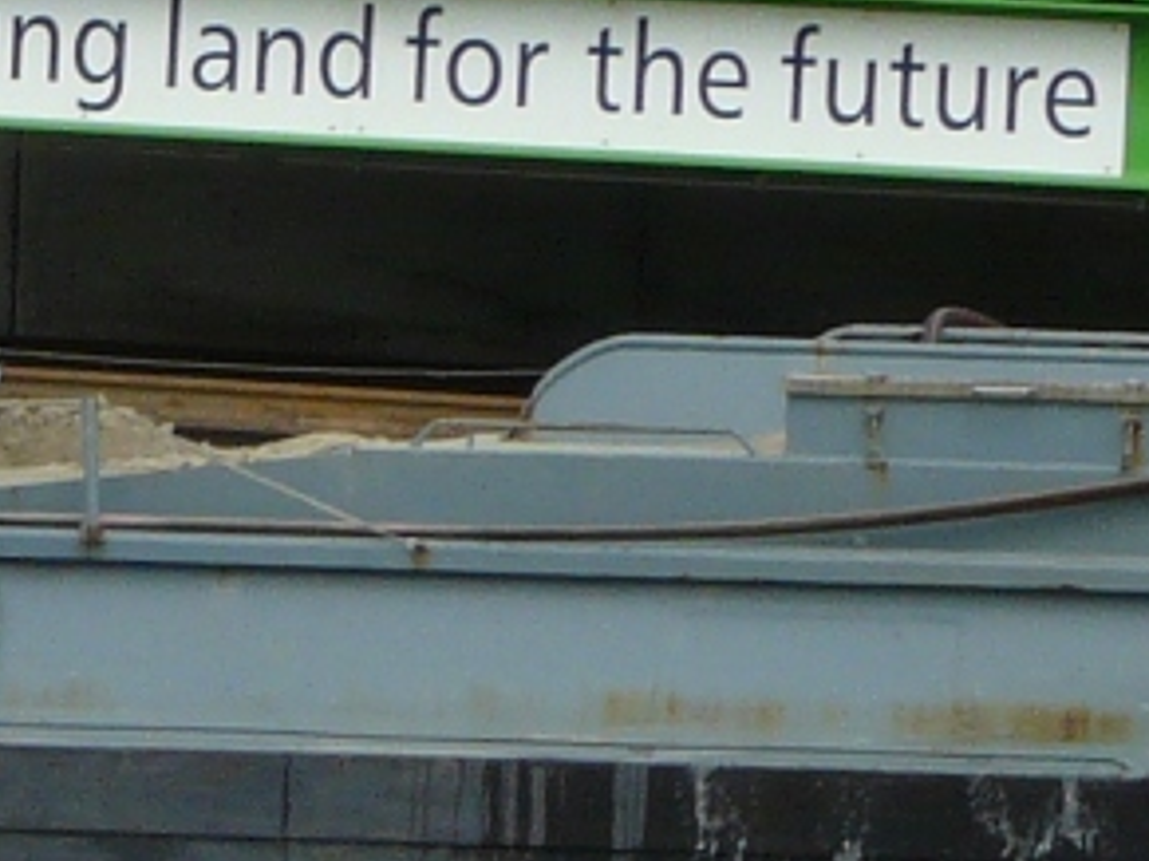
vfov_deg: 2.8
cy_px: -486
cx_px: -946
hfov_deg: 3.8
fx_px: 17386
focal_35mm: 524
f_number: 5.6
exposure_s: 1/320
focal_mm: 14
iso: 100
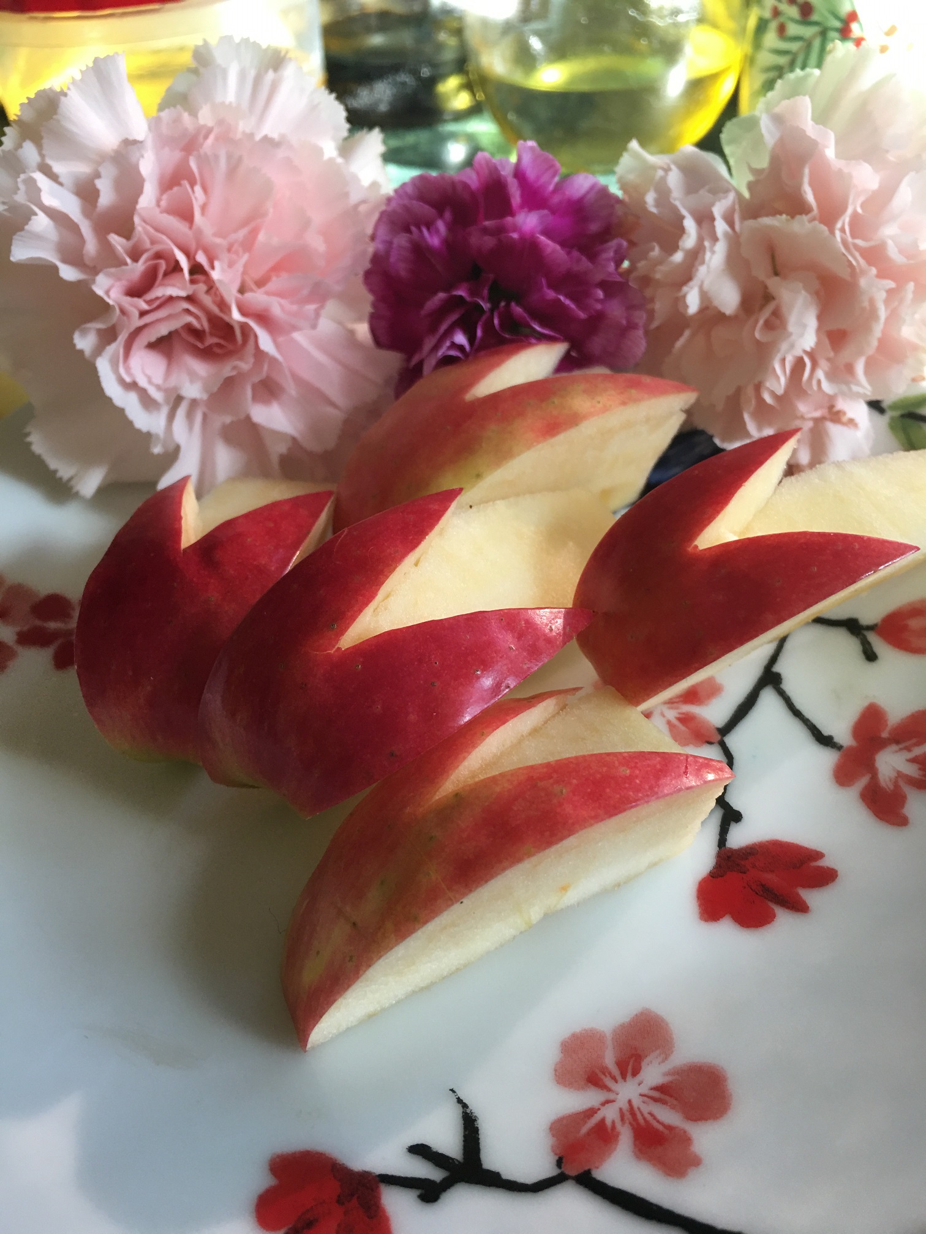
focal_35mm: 29
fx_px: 1034
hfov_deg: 48.2
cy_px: 617
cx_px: 463
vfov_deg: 61.7
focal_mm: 4.15
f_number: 2.2
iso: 40
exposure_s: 1/30
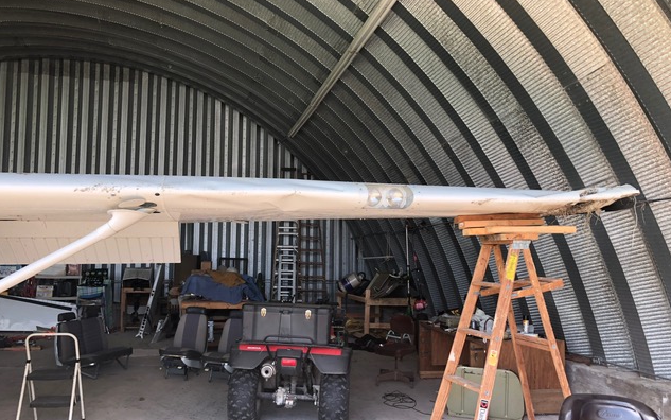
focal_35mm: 30
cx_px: 335
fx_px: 549
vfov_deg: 41.8
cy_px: 232
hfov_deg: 62.9
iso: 20
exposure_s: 1/148
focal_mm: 3.99
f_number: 1.8
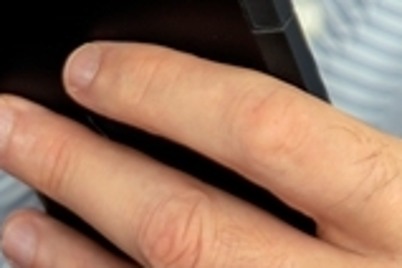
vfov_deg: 7.3
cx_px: 587
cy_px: -147
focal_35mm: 185
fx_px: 2066
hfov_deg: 10.7
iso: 200
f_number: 1.8
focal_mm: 50
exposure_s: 1/25
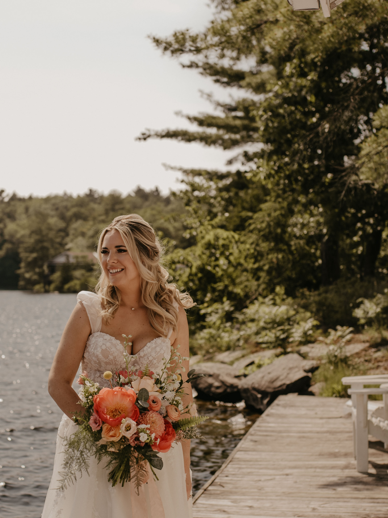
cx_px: 168
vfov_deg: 30.7
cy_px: 307
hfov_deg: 23.3
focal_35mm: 63
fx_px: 942
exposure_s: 1/3200
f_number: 2.8
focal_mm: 35
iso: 200
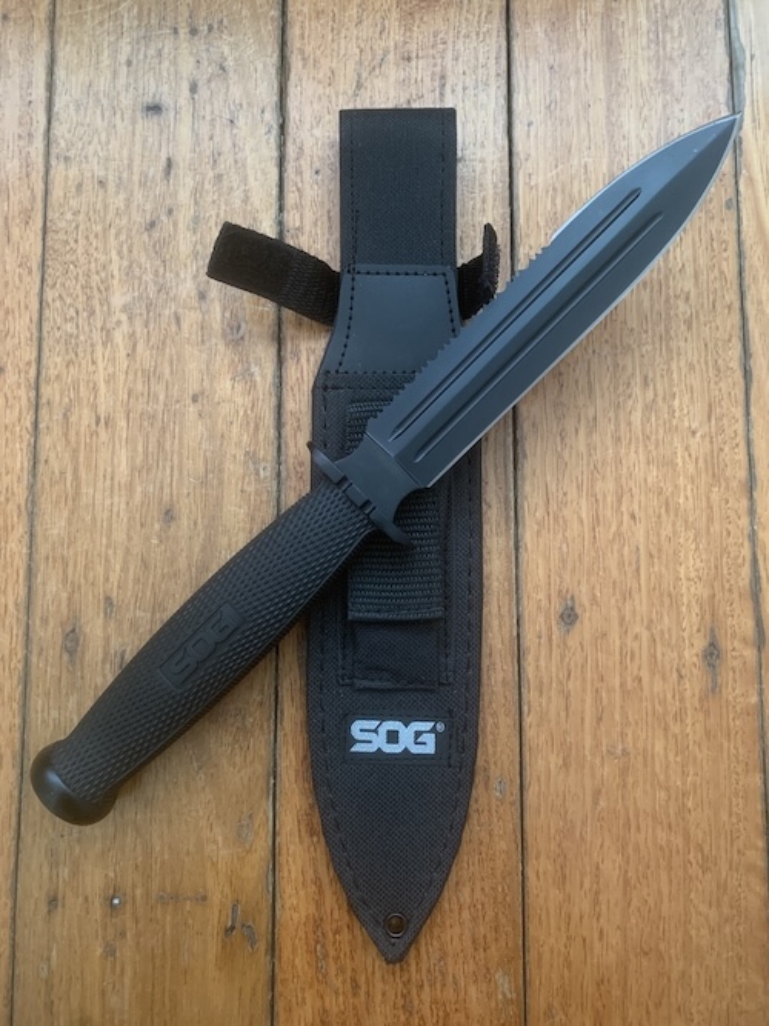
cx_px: 384
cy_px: 513
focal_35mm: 26
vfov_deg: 67.3
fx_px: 770
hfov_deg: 53.0
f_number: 1.8
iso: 400
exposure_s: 1/40
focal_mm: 4.25
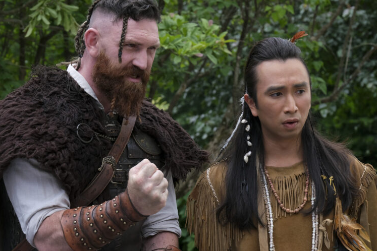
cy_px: 128
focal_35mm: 135
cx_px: 164
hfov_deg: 15.2
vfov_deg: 10.2
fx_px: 1414
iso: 640
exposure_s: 1/500
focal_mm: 74.4
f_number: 7.1
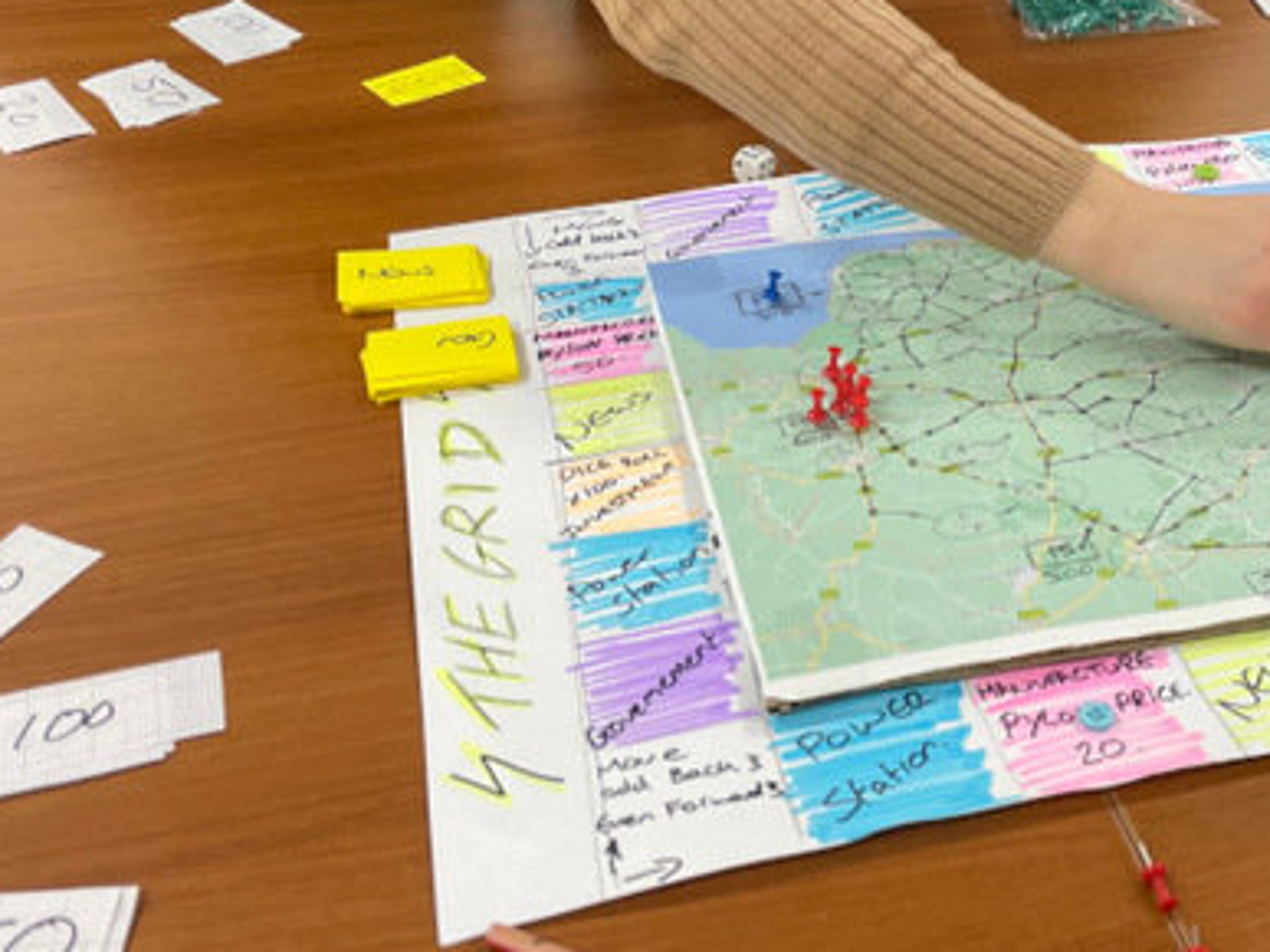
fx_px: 1724
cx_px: 925
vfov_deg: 30.4
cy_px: 238
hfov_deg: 39.5
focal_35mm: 47
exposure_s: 1/100
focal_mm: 4.2
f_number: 1.6
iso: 100
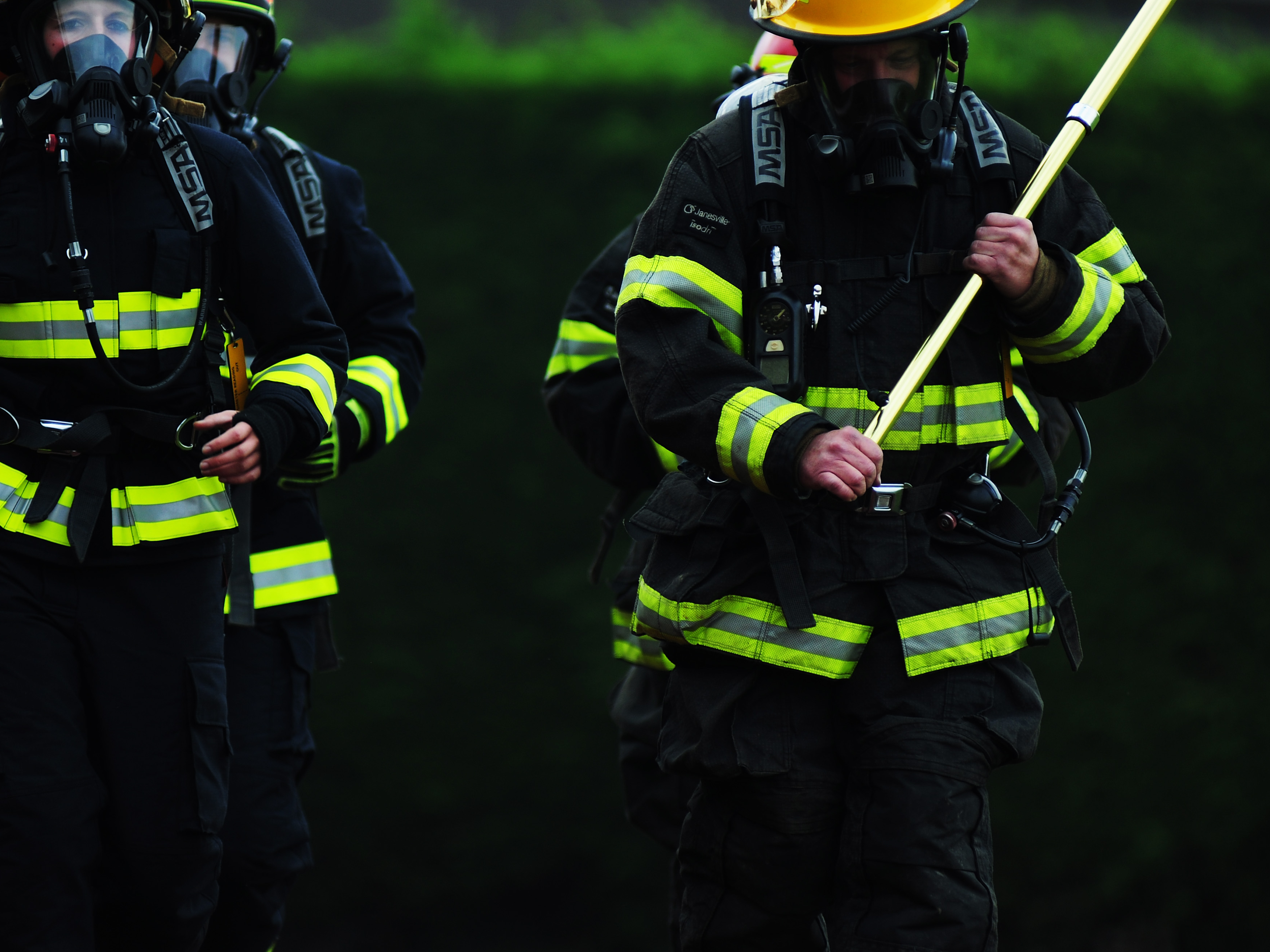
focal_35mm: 332
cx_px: 390
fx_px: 12180
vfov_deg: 4.5
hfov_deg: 6.0
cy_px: 447
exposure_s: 1/1000
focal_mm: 200
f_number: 2.8
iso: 125
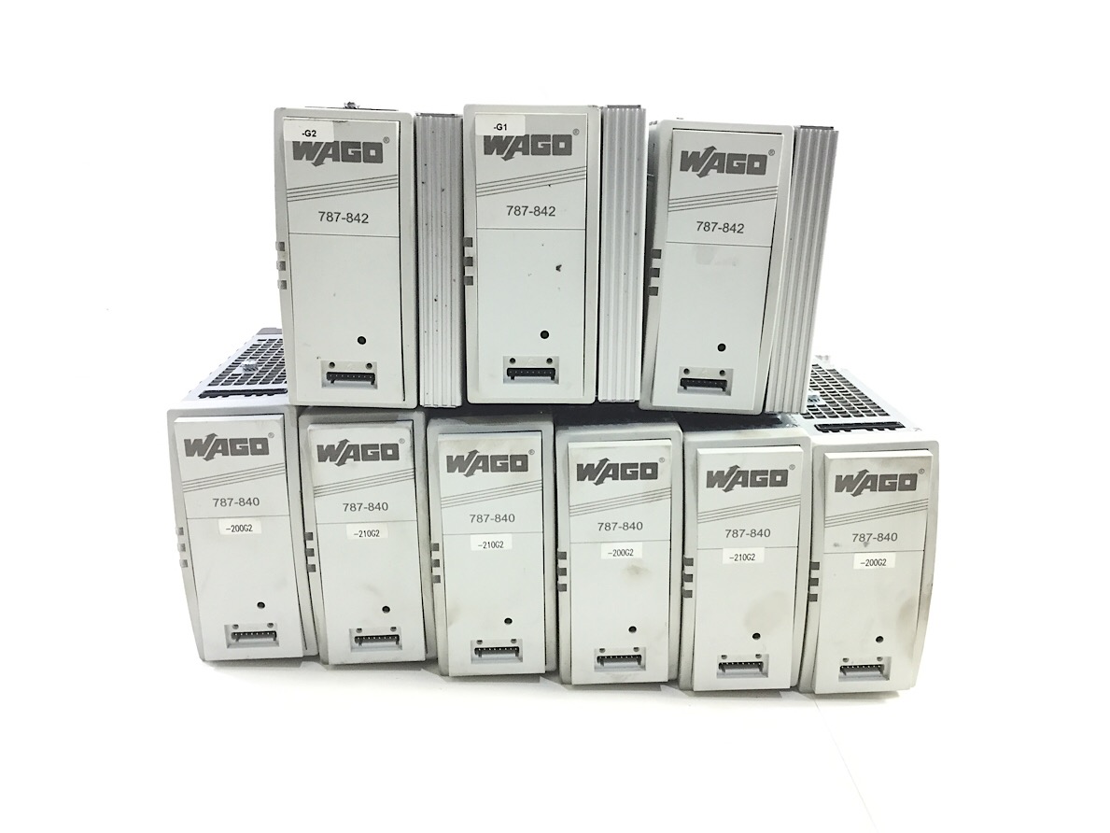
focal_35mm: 31
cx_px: 555
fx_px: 994
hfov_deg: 58.3
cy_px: 416
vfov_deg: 45.4
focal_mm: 3.3
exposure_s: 1/33
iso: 80
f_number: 2.4
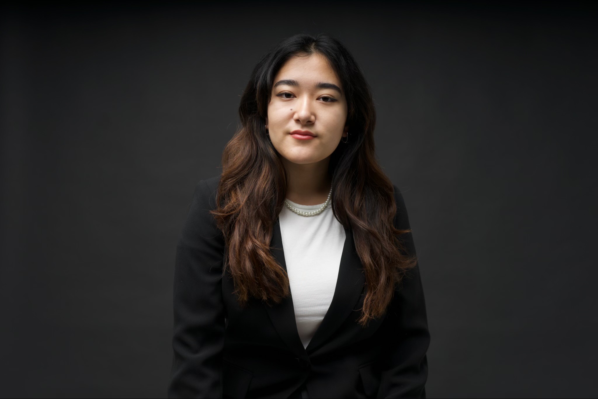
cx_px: 299
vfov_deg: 27.0
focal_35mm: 50
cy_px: 200
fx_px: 830
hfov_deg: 39.6
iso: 50
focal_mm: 50
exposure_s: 1/200
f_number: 3.5
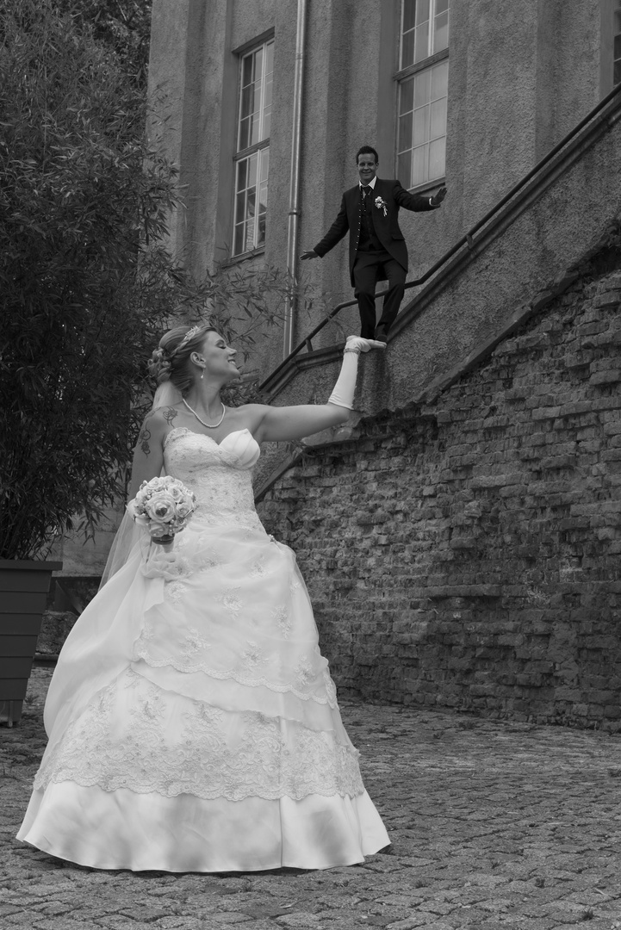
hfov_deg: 22.6
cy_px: 465
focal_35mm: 60
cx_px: 310
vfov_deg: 33.4
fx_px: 1551
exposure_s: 1/60
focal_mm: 60
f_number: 11
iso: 100
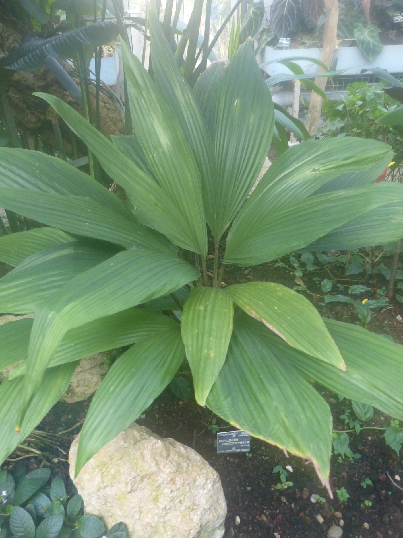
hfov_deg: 46.8
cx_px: 202
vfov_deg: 60.0
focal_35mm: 30
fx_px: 466
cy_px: 269
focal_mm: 5.4
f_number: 2.8
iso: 400
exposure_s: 1/50
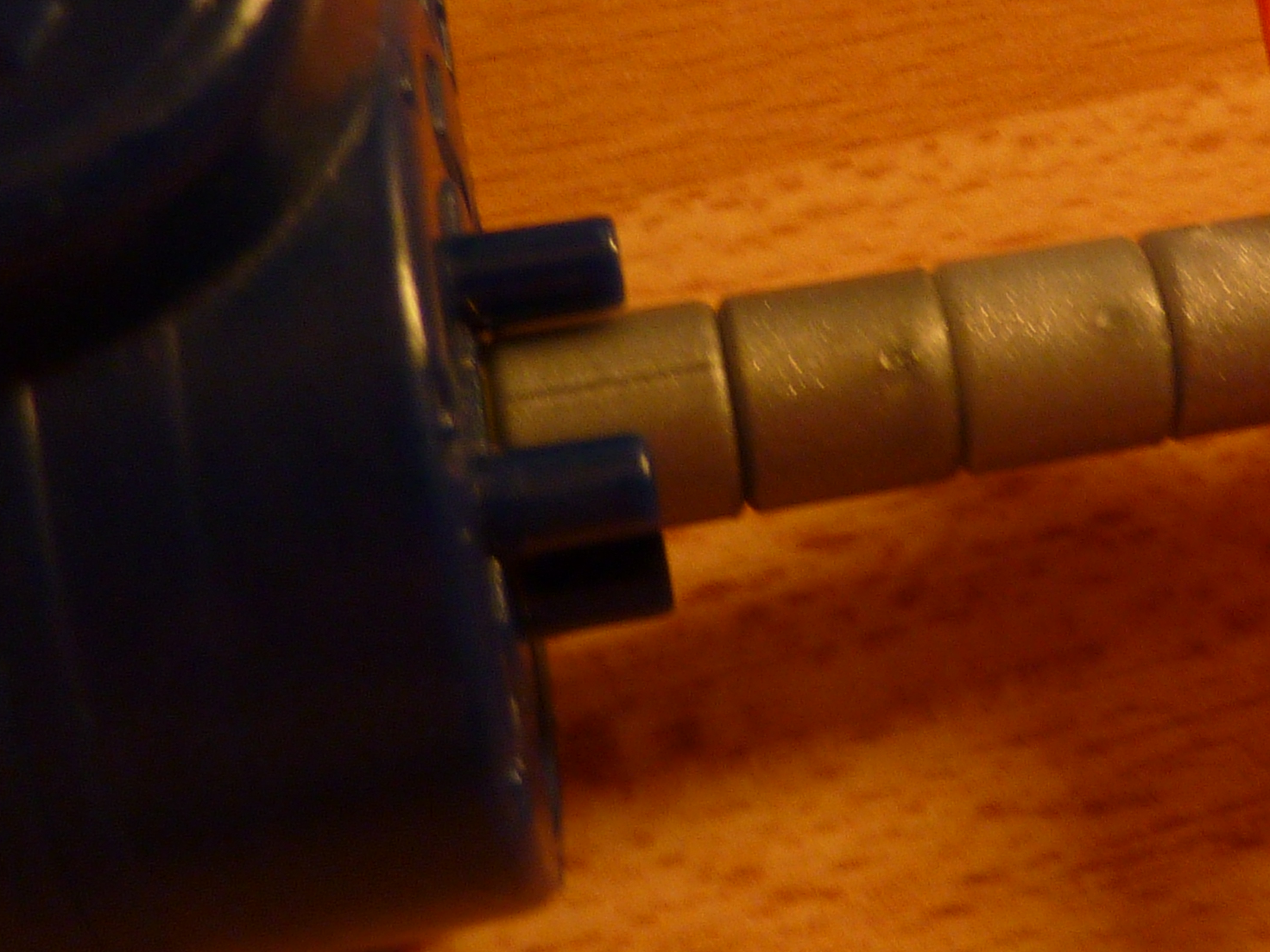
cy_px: 294
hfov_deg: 29.5
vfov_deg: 23.5
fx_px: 2274
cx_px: 1218
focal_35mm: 62
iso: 200
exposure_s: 1/30
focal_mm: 4.1
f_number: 3.3
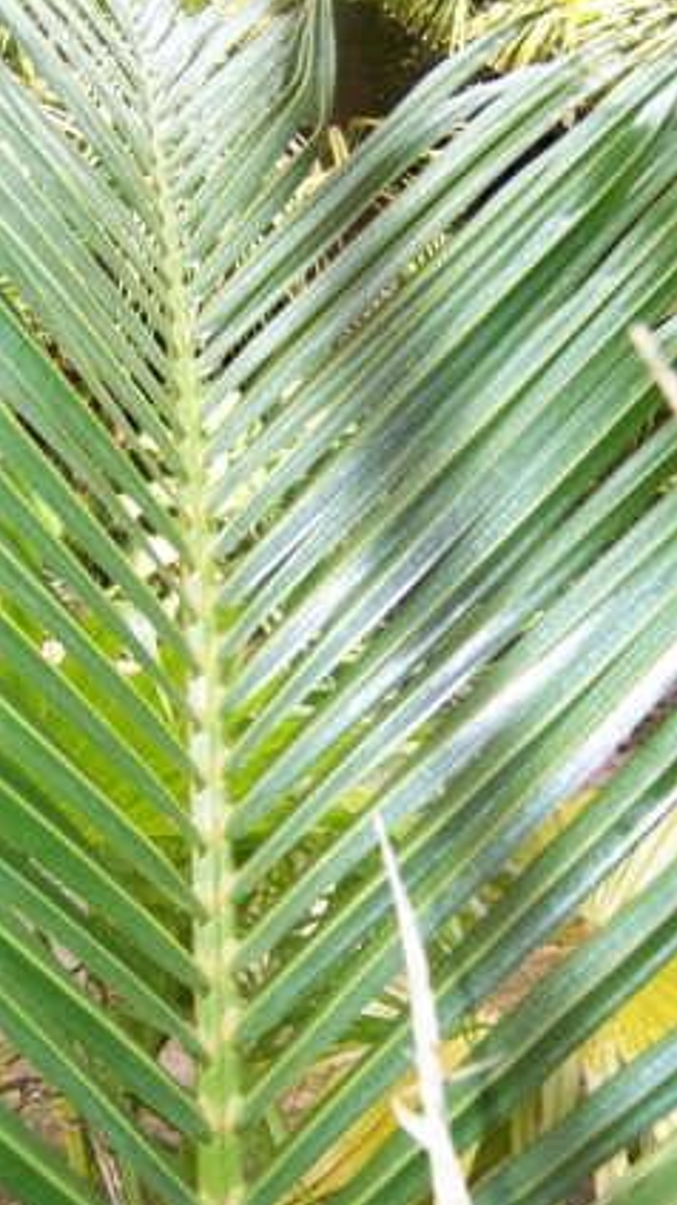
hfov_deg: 31.1
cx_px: 293
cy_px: 631
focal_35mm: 38
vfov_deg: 52.8
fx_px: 1215
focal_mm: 5.5
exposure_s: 1/60
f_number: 2.8
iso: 80
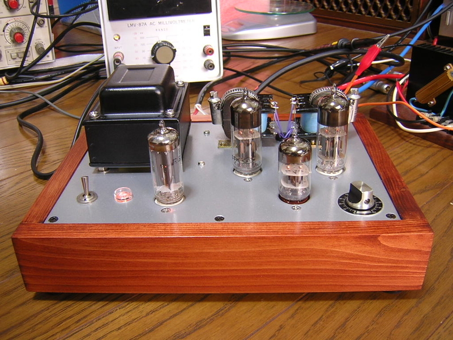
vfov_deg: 39.7
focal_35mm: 36
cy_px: 170
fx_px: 471
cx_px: 226
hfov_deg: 51.4
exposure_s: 1/3.7
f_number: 2.6
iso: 116
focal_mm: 4.7
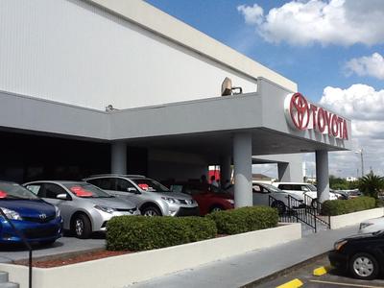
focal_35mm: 44
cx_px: 192
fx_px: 488
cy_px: 144
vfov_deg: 32.9
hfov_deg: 42.9
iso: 40
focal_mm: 2.03
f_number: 2.4
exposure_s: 1/2232
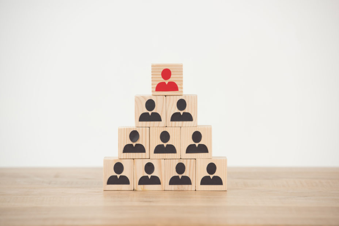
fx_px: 1694
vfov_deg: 7.6
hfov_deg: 11.4
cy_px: 113
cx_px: 170
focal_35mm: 180
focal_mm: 180
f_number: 5
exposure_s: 1/160
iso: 125
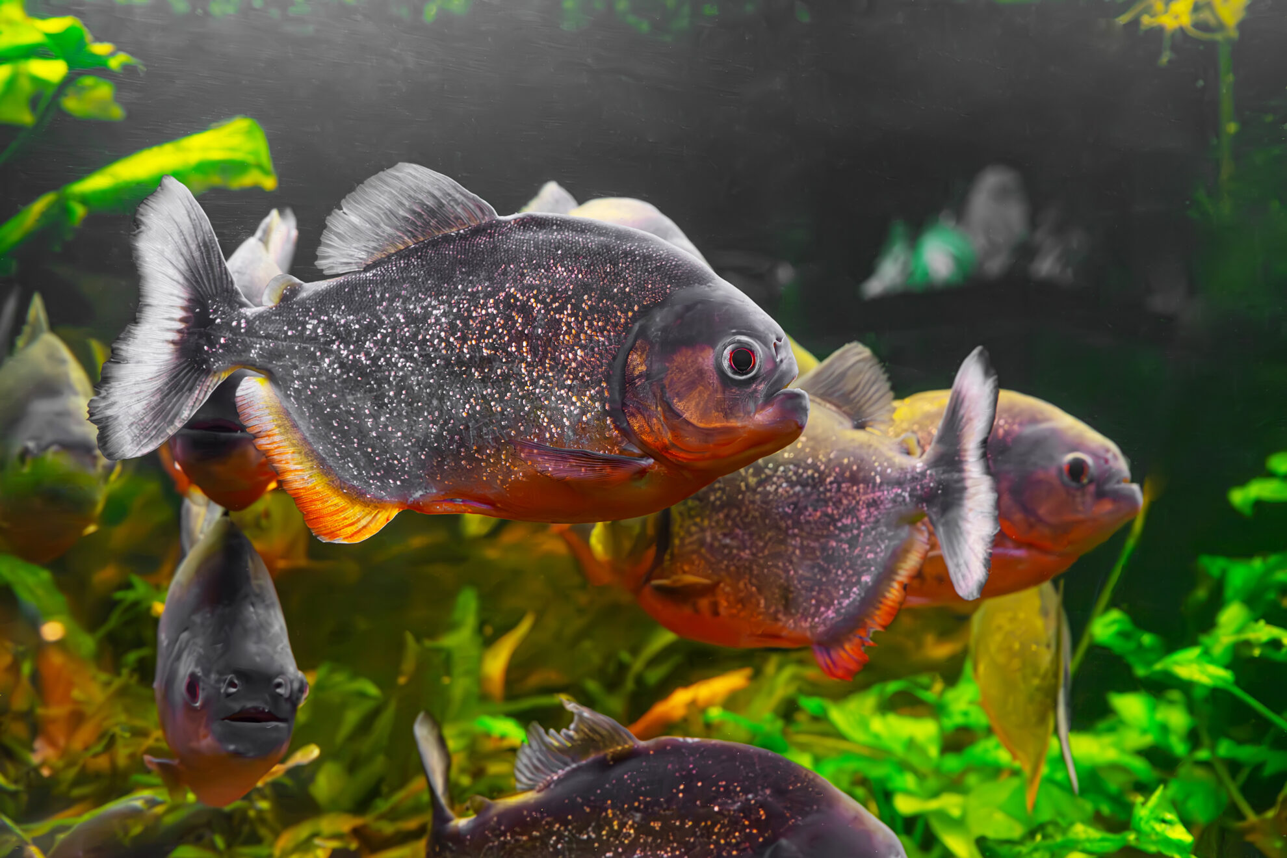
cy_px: 429
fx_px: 1287
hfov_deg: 53.1
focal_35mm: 36
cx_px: 644
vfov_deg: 36.9
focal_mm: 36
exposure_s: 1/125
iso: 2500
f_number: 7.1
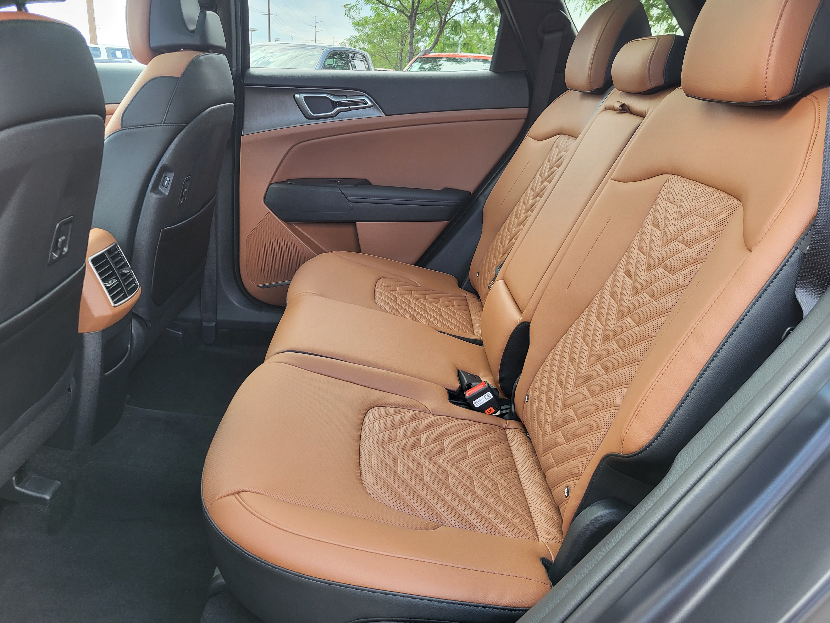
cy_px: 312
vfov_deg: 53.1
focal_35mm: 26
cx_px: 415
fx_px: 623
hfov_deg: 67.3
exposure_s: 1/120
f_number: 1.8
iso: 80
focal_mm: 5.4
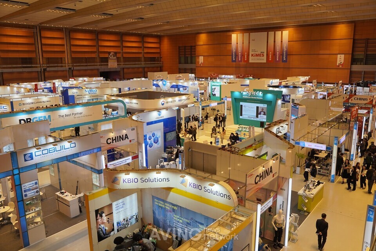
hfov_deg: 64.6
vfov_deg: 45.7
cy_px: 126
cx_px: 188
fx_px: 298
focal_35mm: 28
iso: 200
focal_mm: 19
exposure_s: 1/160
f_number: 4
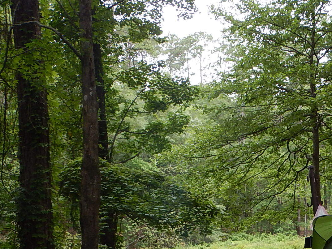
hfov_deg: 26.4
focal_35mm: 72
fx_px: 691
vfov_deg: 20.2
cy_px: 209
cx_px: 279
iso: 125
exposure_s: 1/50
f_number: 4.2
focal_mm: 6.1
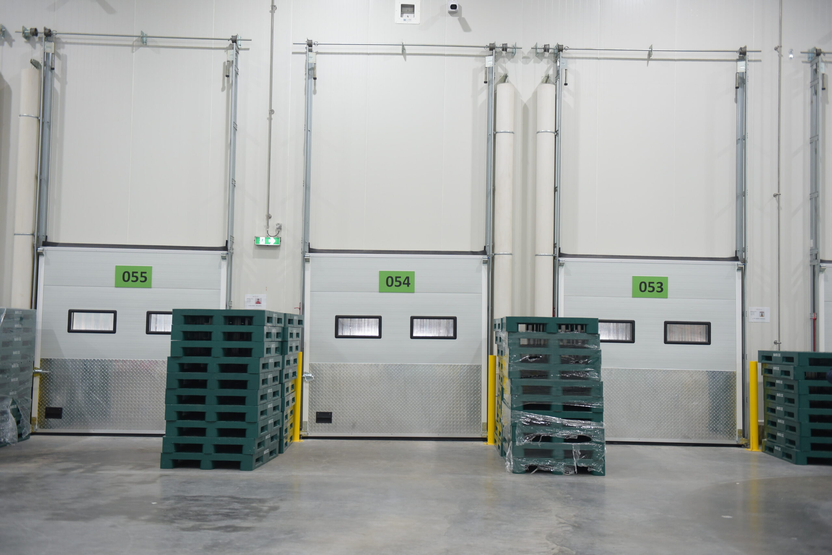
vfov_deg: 35.1
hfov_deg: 50.7
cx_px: 416
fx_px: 879
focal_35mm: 38
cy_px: 278
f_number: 2.8
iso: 1000
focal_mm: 38
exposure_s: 1/160
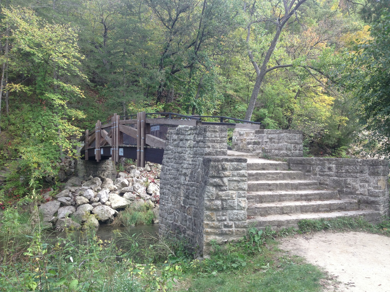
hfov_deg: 52.6
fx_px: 394
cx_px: 195
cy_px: 146
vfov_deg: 40.7
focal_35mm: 35
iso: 50
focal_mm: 4.28
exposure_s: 1/196
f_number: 2.4
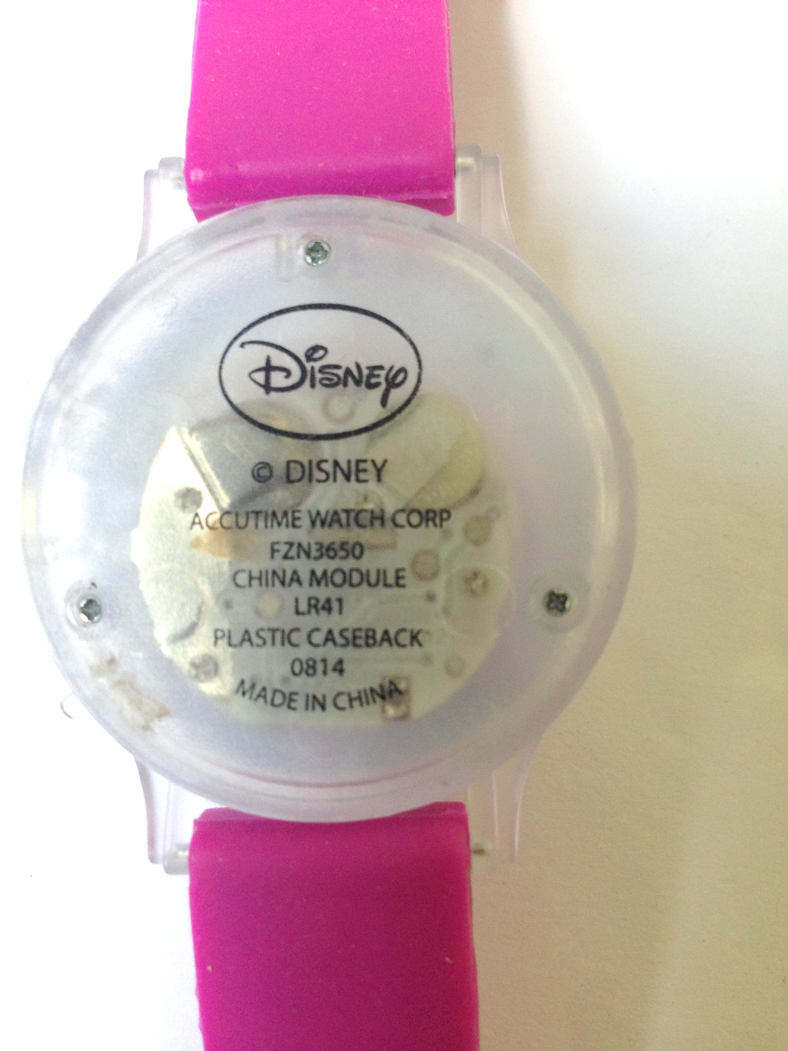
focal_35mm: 33
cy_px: 526
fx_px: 1002
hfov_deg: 42.9
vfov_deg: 55.4
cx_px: 394
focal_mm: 4.12
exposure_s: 1/20
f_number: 2.4
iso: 100
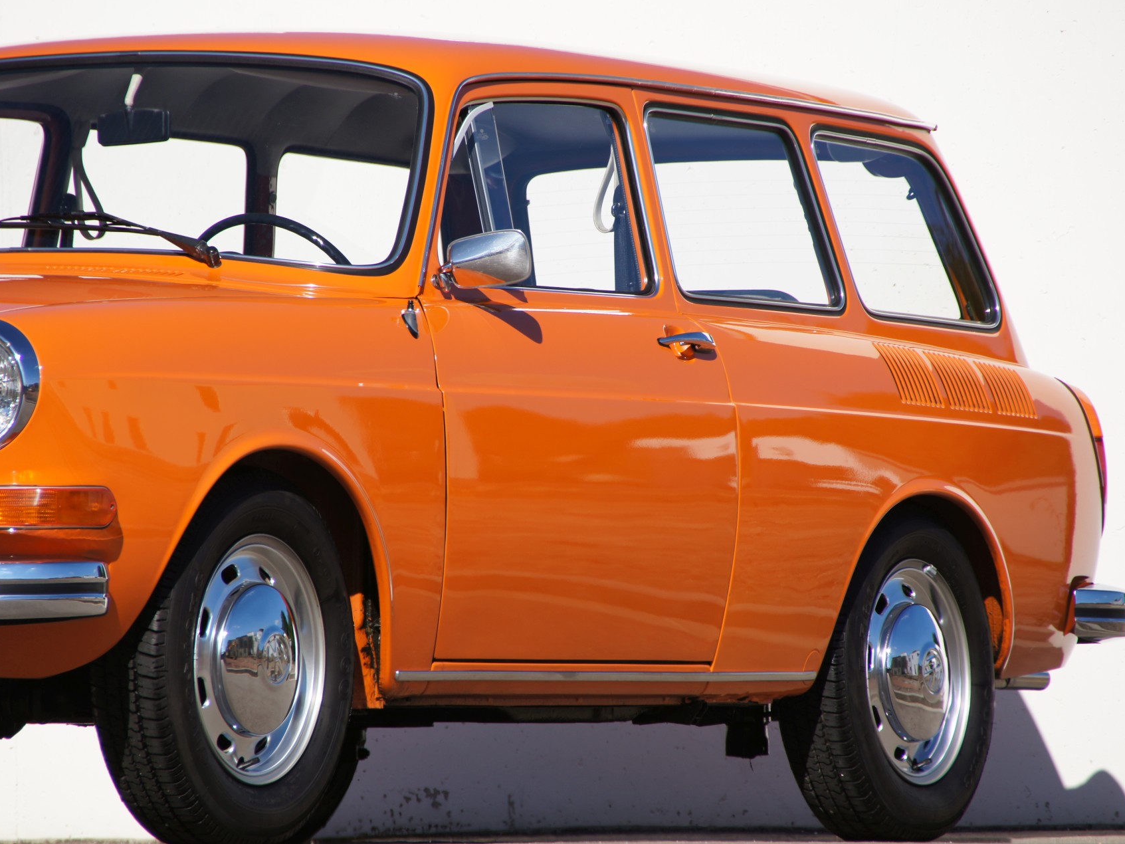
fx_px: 11148
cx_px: 545
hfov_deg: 5.8
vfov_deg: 4.3
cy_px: 421
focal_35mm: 343
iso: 100
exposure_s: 1/400
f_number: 7.1
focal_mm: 210
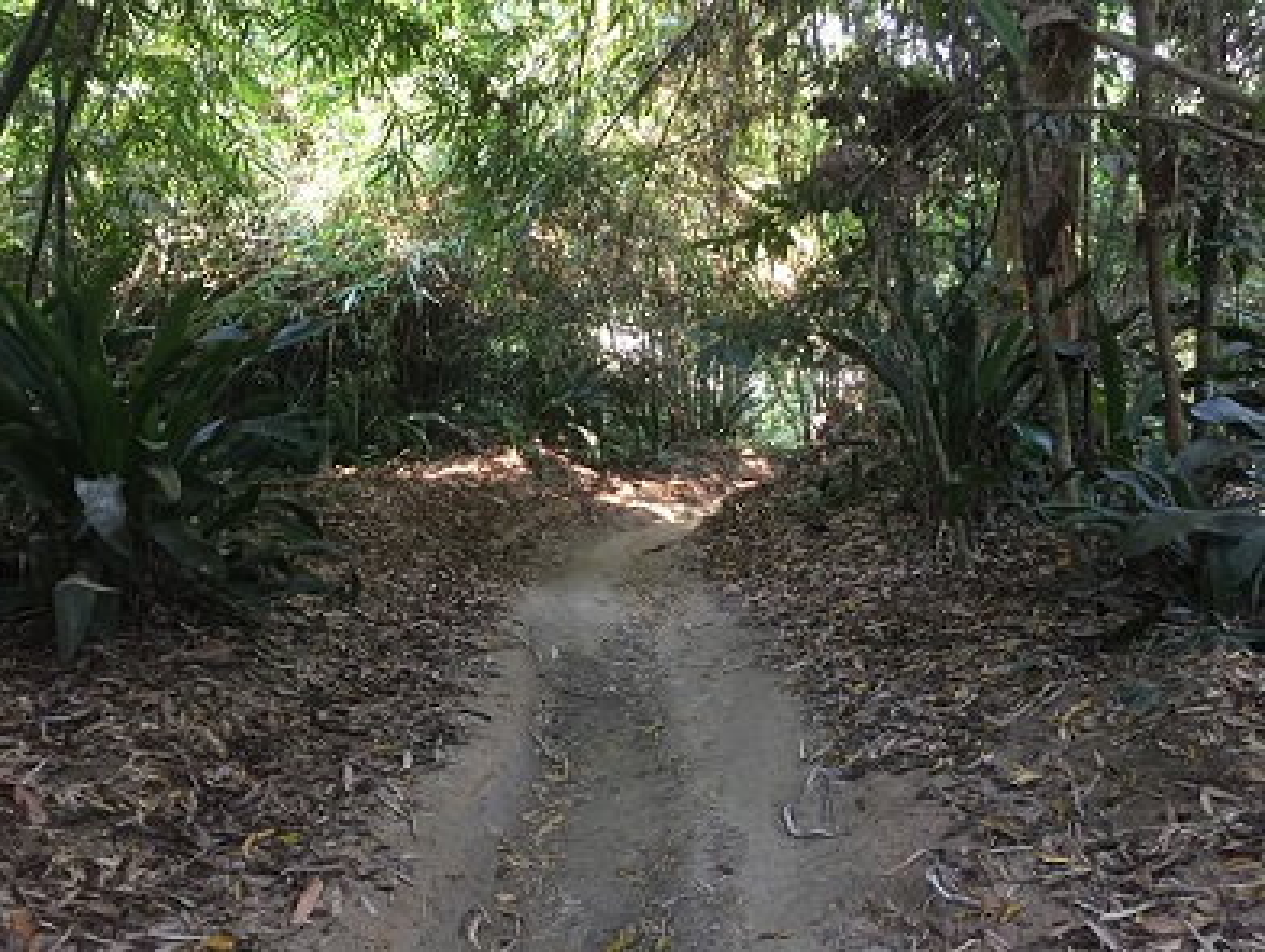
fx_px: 1061
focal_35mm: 29
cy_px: 476
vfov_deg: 48.3
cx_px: 632
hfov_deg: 61.6
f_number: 2.2
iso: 160
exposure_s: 1/33
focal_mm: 4.15
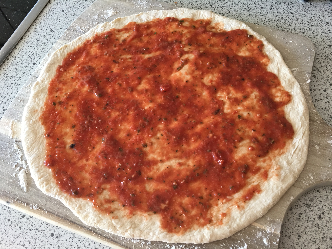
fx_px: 278
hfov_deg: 61.7
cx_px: 166
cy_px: 124
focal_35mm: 29
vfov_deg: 48.2
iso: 50
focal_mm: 4.15
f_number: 2.2
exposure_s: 1/33
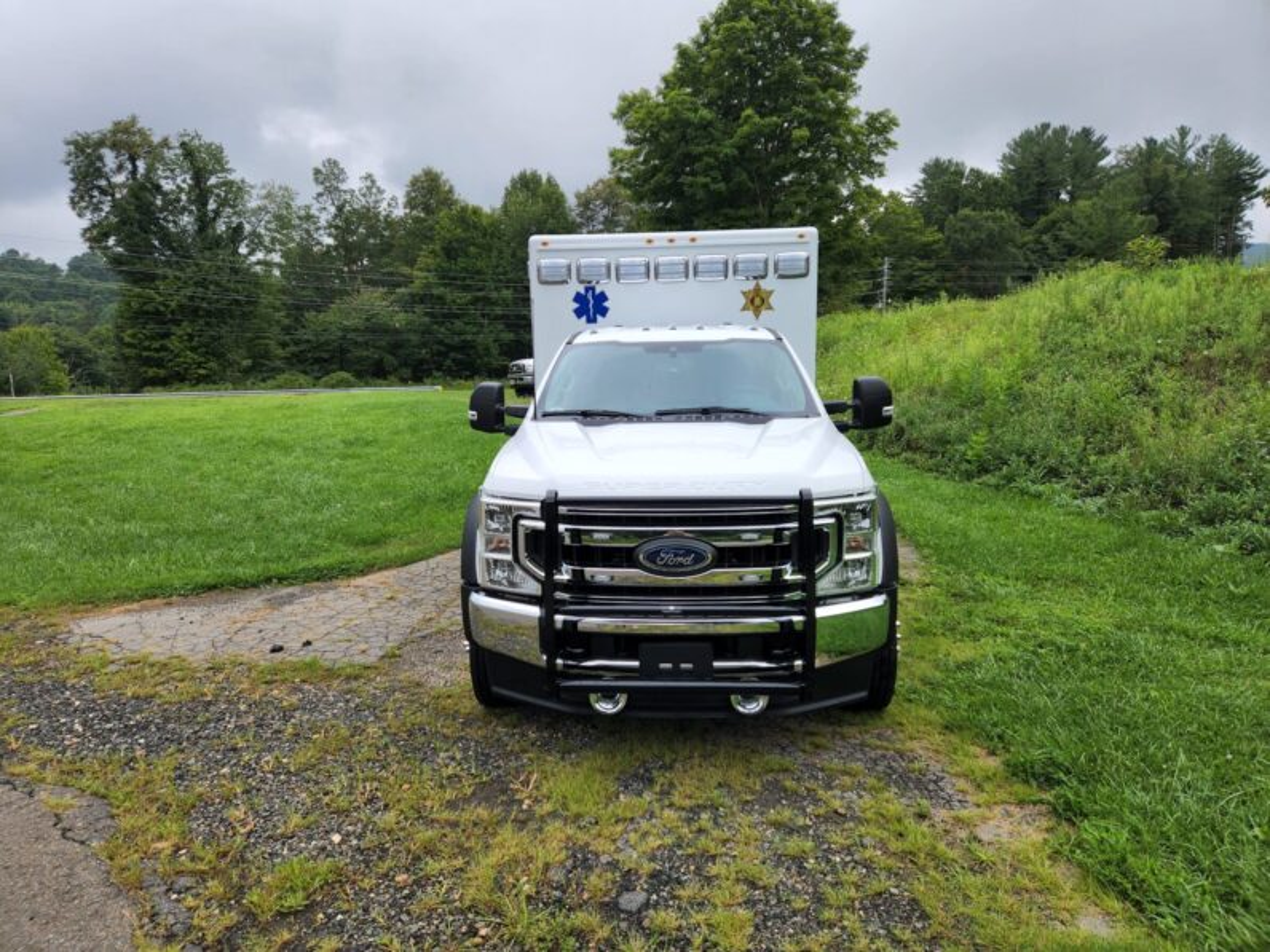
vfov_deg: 58.9
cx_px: 635
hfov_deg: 73.9
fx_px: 844
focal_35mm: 23
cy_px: 476
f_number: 1.8
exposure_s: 1/434
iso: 20
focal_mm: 5.4
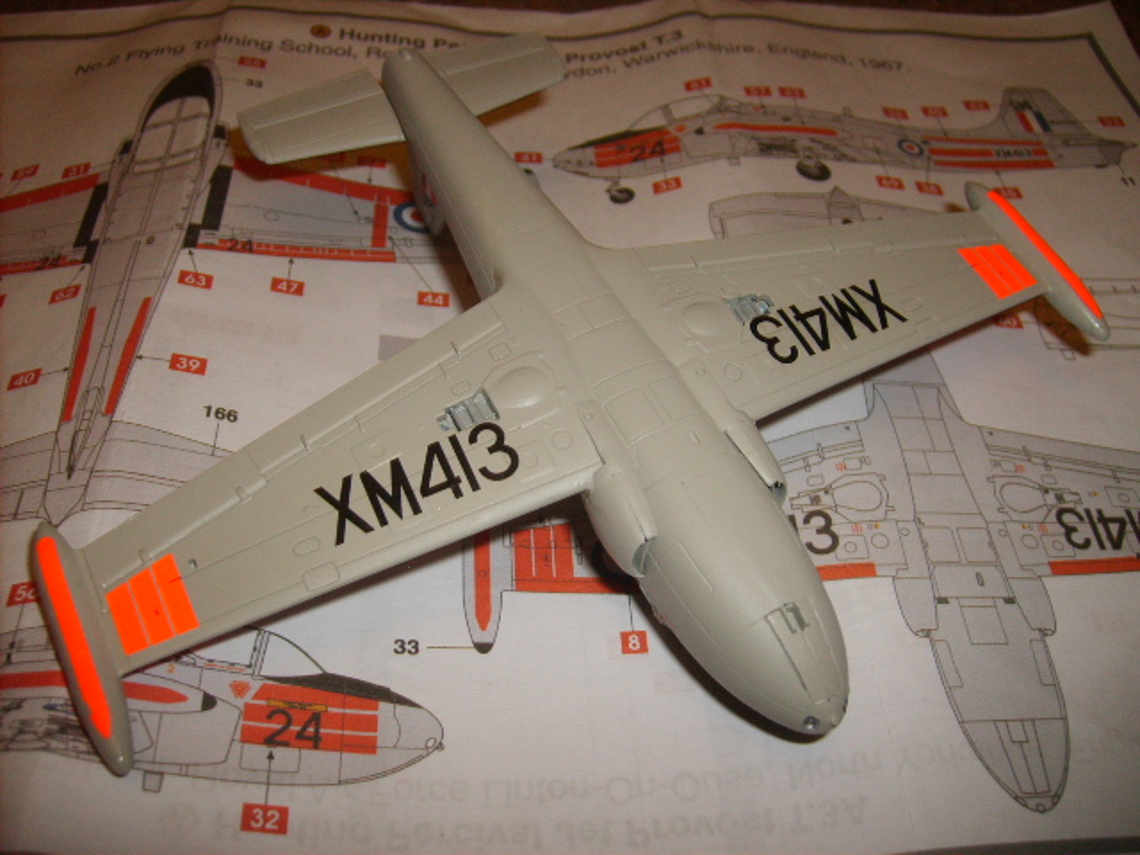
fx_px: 1153
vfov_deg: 40.7
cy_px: 428
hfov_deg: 52.6
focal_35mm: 35
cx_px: 570
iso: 100
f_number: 2.8
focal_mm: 5.8
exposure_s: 1/45
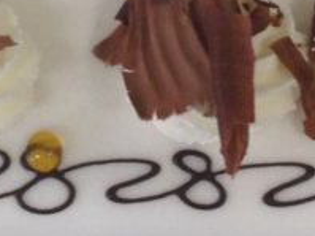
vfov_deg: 5.7
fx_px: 2301
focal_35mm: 253
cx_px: -62
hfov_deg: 7.8
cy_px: -220
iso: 50
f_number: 2.4
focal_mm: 4.28
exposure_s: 1/20
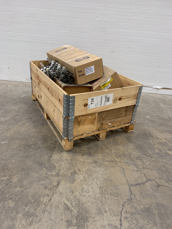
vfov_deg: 67.3
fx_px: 172
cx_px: 86
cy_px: 114
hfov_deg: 53.1
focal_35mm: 26
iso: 100
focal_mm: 4.25
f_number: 1.8
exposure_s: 1/62
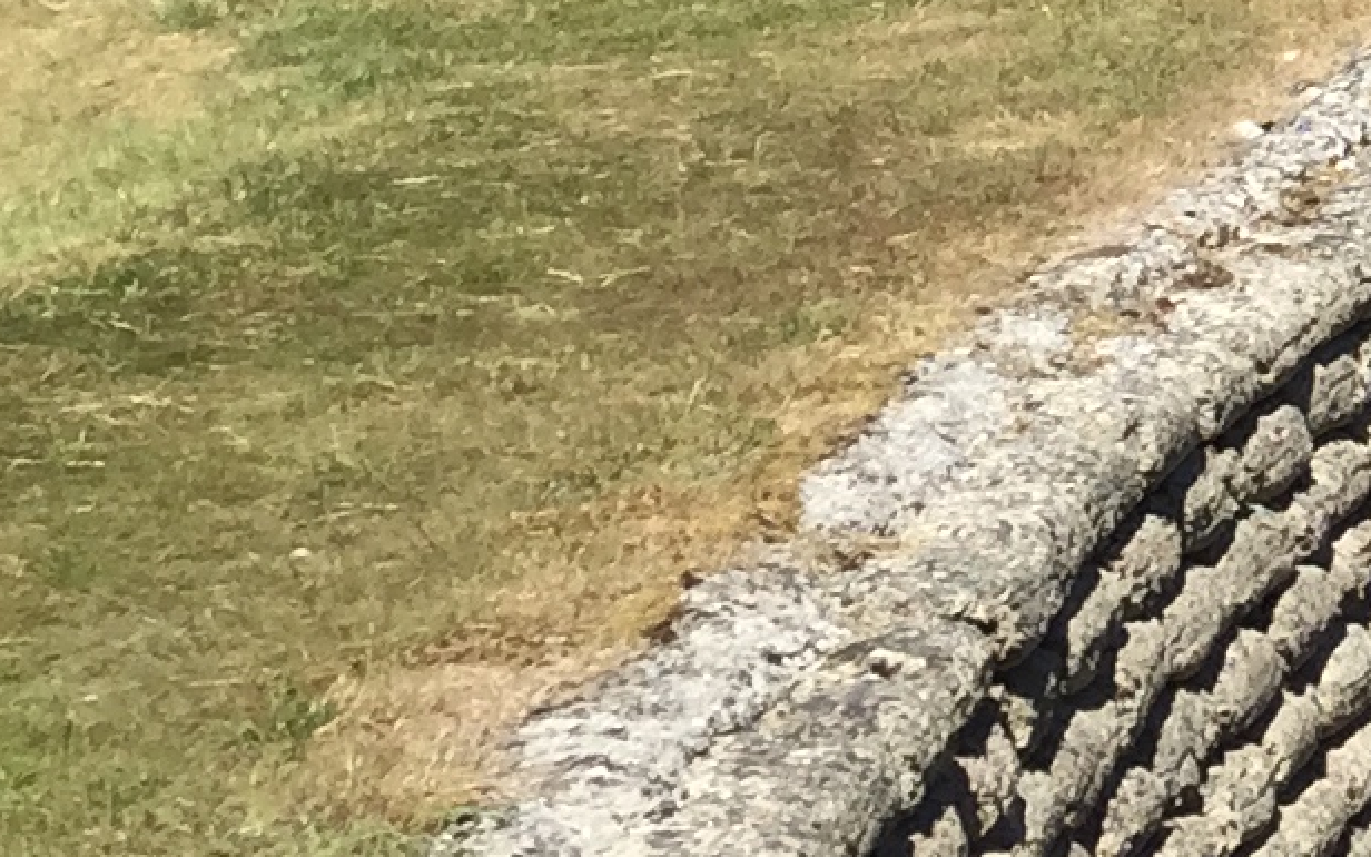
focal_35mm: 163
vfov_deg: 7.8
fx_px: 6090
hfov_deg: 10.7
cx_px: 3407
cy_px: -597
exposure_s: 1/1464
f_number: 2.2
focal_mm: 4.15
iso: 32
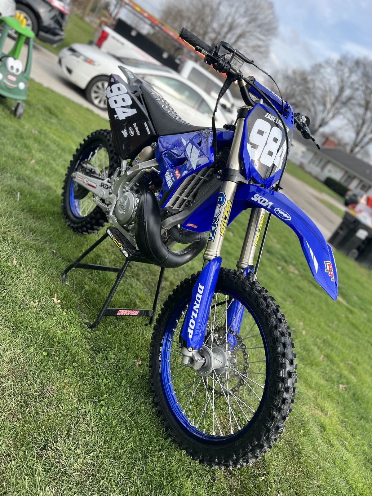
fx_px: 373
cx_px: 186
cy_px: 248
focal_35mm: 26
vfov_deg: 67.3
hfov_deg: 53.1
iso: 50
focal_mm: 5.1
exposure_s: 1/951
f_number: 1.6
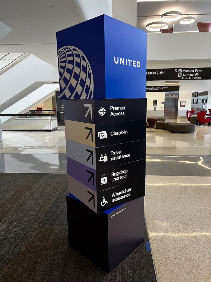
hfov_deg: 53.1
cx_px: 106
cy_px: 141
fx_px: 211
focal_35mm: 26
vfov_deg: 67.3
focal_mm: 5.7
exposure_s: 1/60
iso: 100
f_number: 1.5
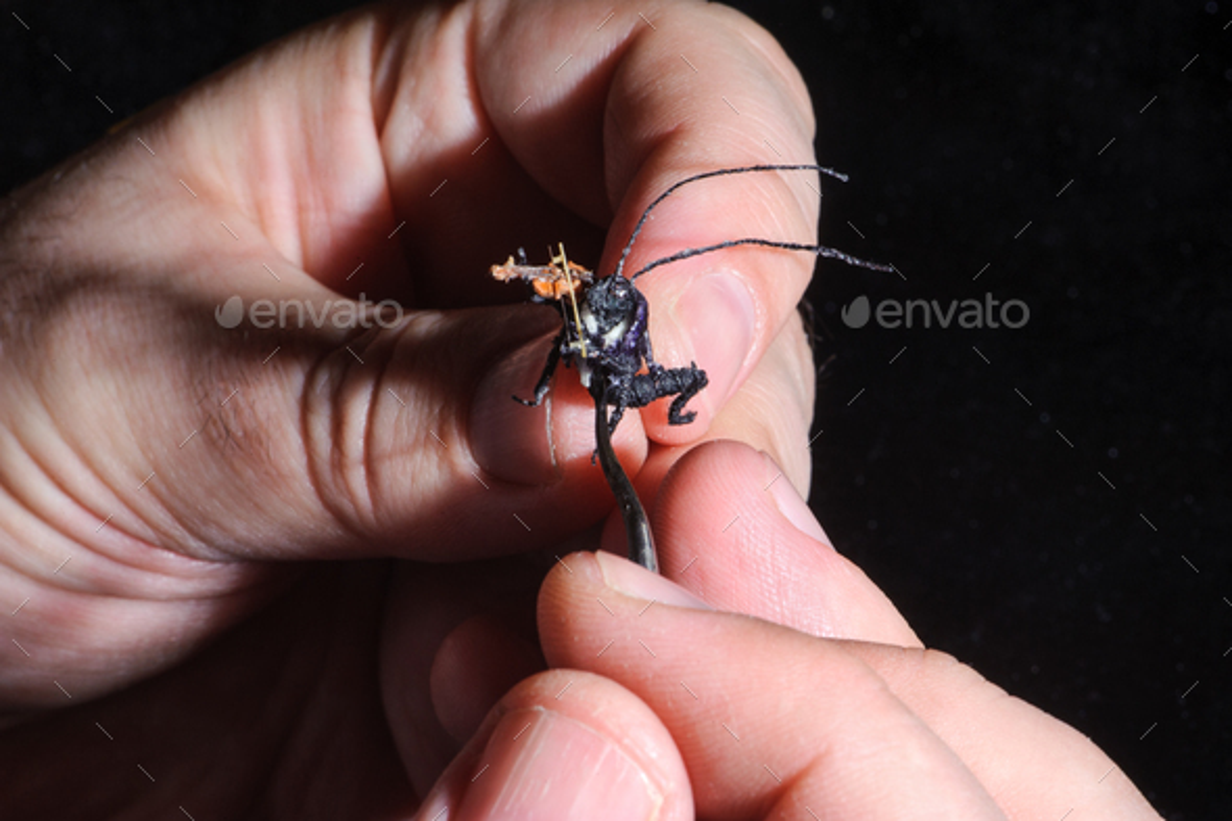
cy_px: 410
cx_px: 616
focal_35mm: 105
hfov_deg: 19.5
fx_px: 3592
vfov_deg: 13.0
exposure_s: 1/80
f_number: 36
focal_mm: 105
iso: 100
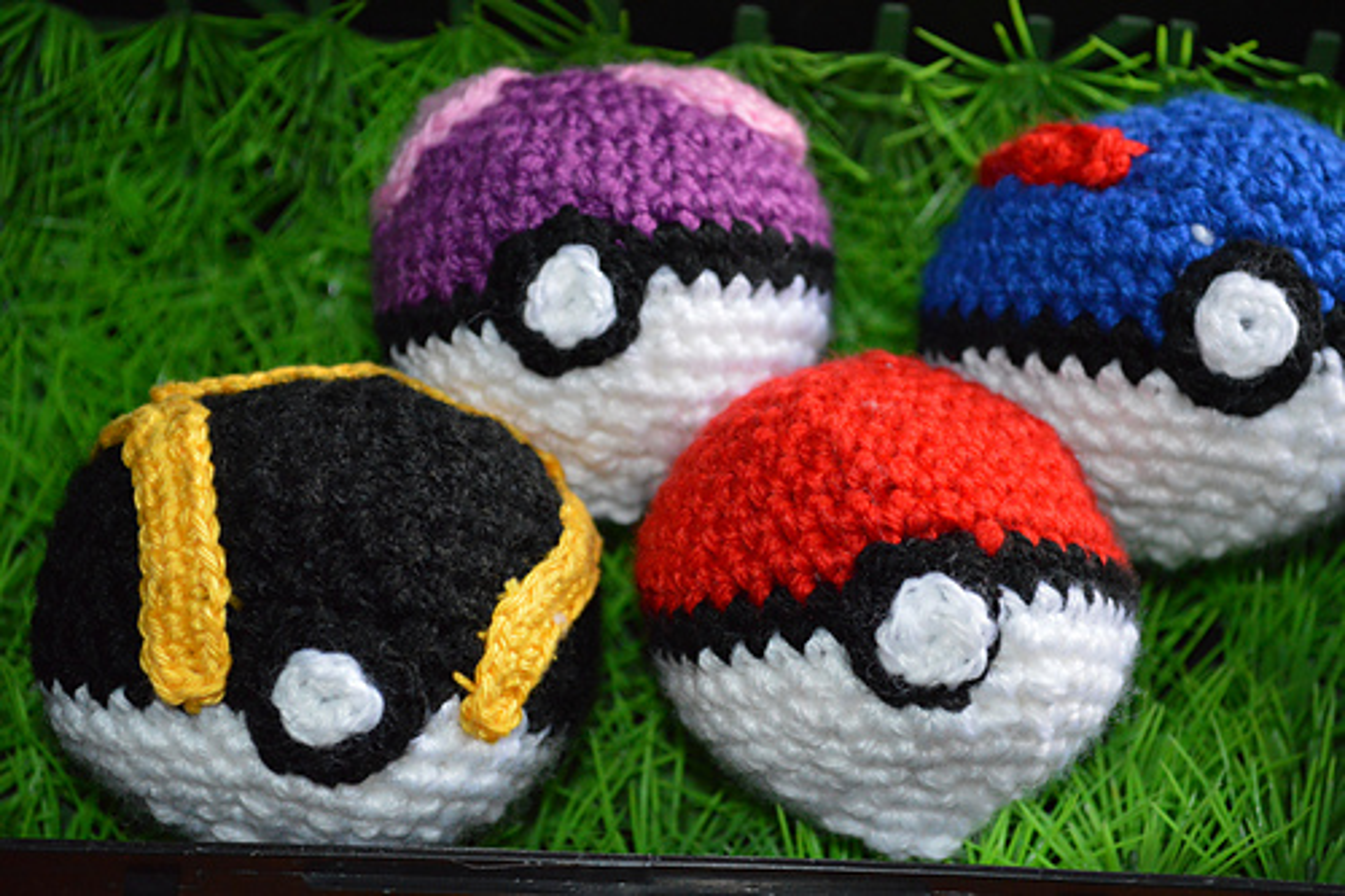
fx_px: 2577
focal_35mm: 69
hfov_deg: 29.3
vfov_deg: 19.7
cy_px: 448
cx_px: 672
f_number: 5.3
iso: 2500
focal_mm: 46
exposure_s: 1/60
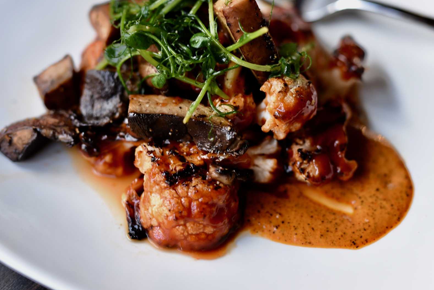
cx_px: 247
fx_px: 784
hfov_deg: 30.9
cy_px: 111
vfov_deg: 20.9
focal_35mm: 65
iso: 400
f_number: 2.2
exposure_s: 1/10
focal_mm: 50
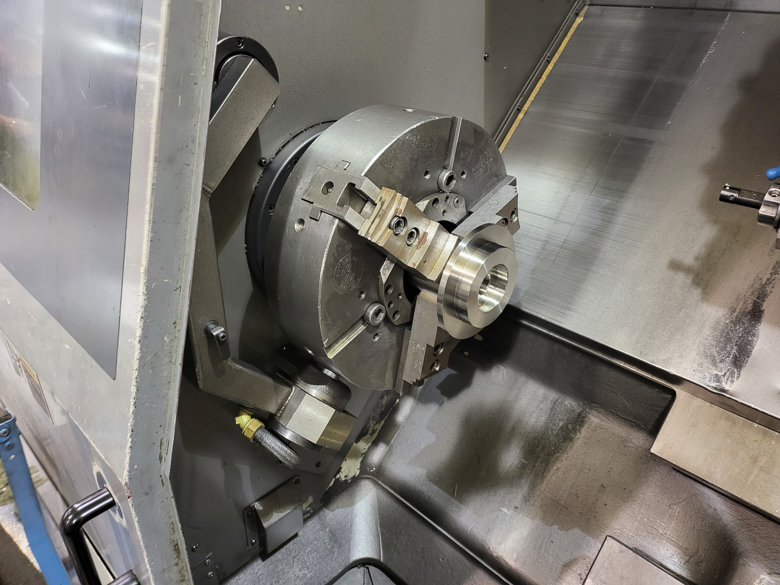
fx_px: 541
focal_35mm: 24
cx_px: 390
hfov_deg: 71.6
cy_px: 292
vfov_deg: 56.8
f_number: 1.8
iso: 500
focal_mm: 5
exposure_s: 1/24
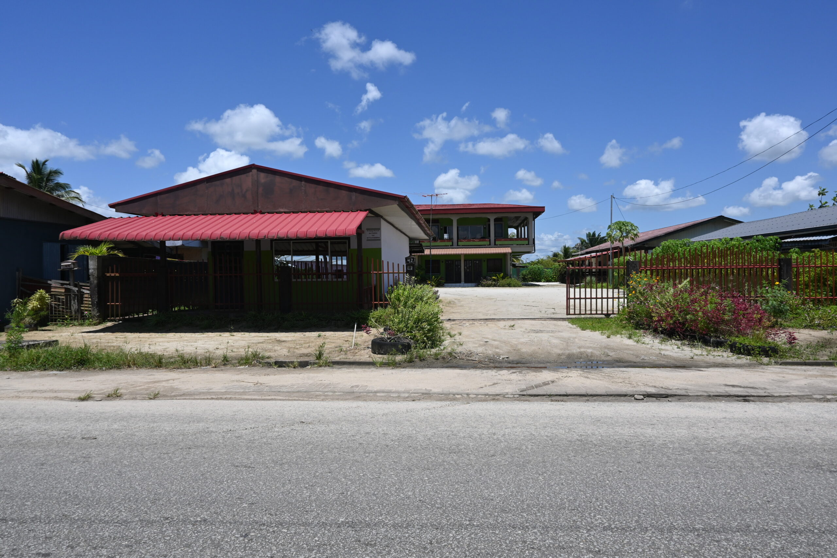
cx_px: 418
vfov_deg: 53.1
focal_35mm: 24
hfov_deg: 73.7
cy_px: 279
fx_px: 558
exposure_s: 1/400
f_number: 8
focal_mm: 16
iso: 100
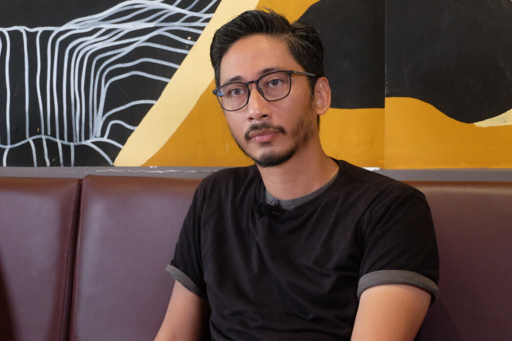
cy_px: 186
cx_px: 281
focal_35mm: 72
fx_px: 1024
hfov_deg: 28.1
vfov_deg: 18.9
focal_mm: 41.8
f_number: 7.1
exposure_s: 1/60
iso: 4000
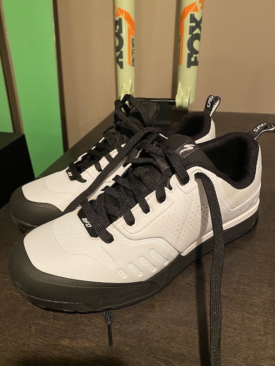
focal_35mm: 26
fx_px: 275
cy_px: 183
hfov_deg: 53.1
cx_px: 138
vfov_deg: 67.3
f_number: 1.8
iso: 500
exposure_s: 1/40
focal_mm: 4.25
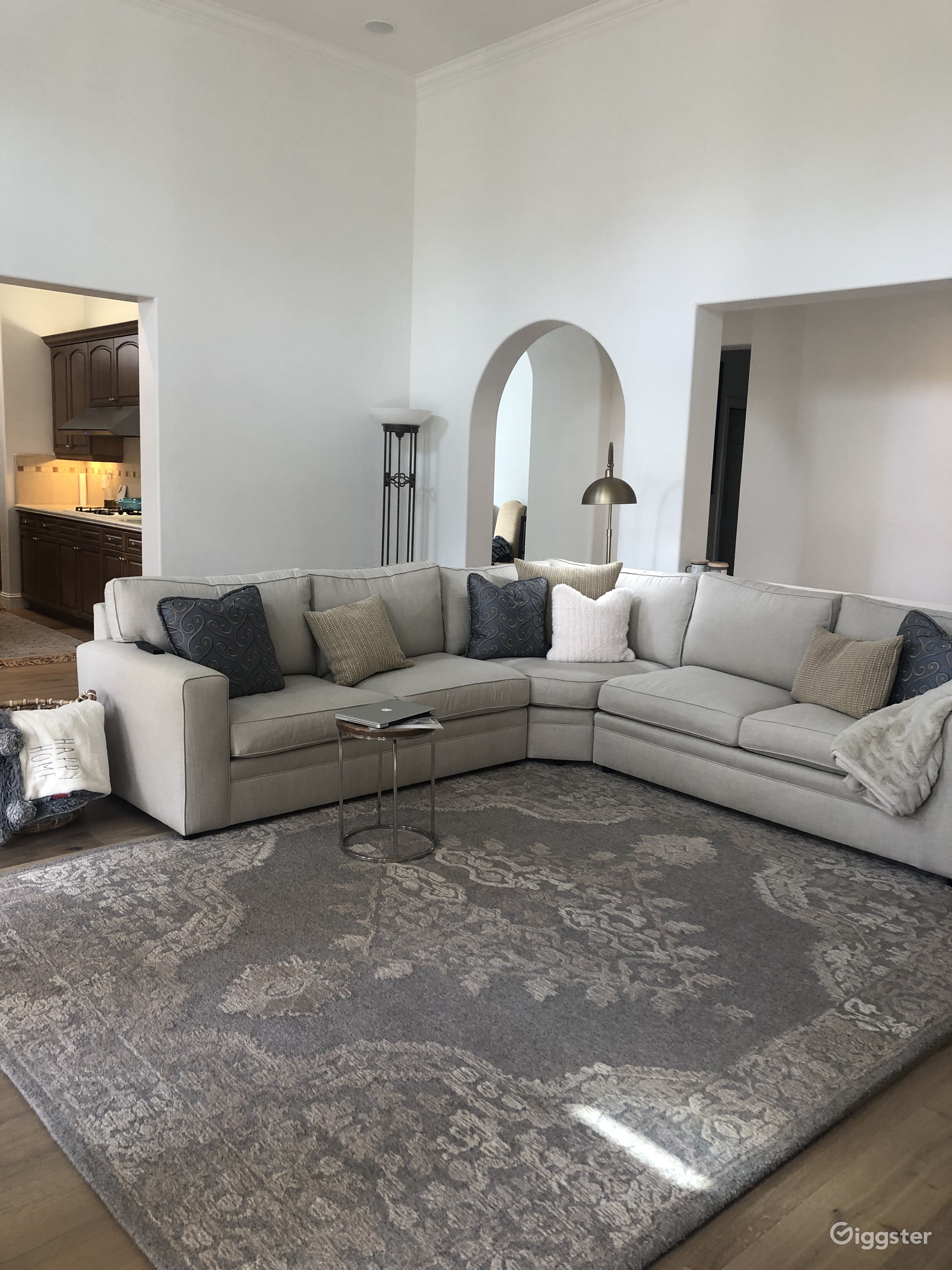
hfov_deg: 49.7
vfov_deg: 63.4
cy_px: 635
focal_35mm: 28
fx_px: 1027
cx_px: 476
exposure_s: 1/30
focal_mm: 3.99
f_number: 1.8
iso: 20
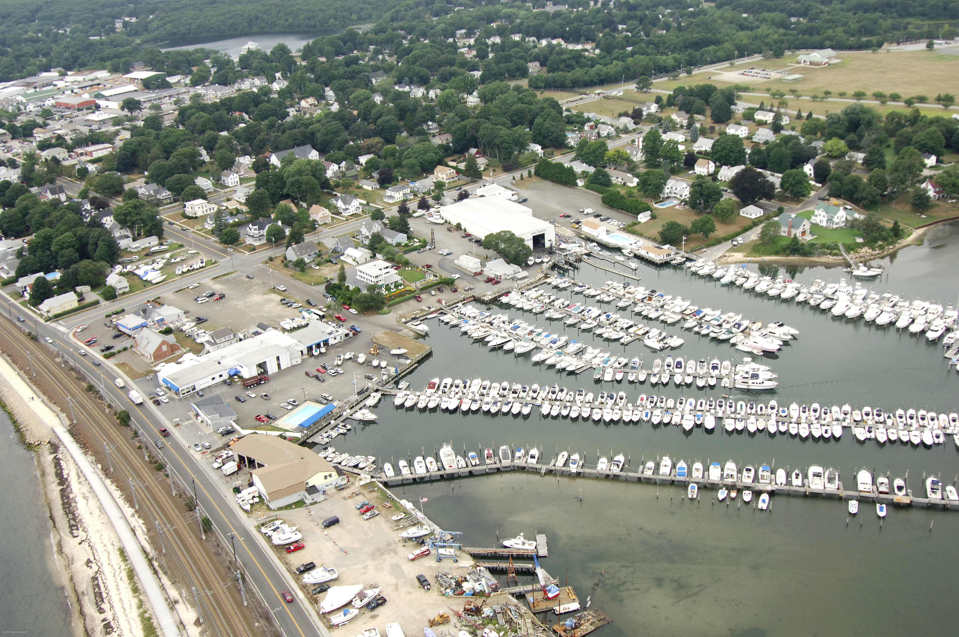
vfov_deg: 36.8
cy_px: 318
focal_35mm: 36
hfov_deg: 53.2
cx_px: 480
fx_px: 958
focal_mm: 24
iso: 400
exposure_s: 1/1000
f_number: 4.8
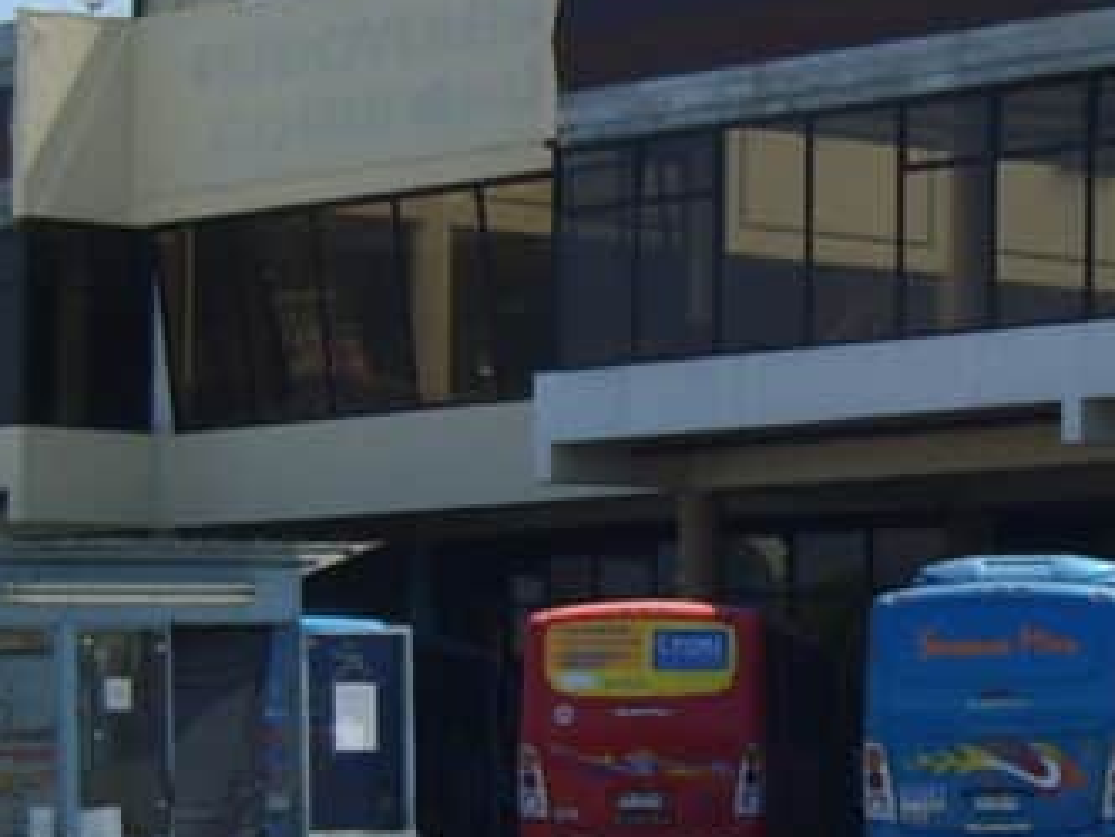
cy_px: 555
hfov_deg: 12.1
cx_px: 927
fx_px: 5218
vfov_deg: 9.2
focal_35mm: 162
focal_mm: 7.4
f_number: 7.1
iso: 50
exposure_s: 1/250
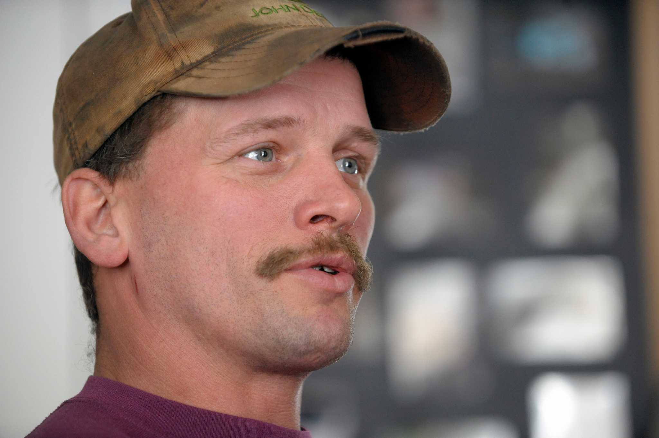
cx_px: 330
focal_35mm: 140
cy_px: 219
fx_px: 2561
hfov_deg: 14.7
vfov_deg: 9.8
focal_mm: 140
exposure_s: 1/250
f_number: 4
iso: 3200
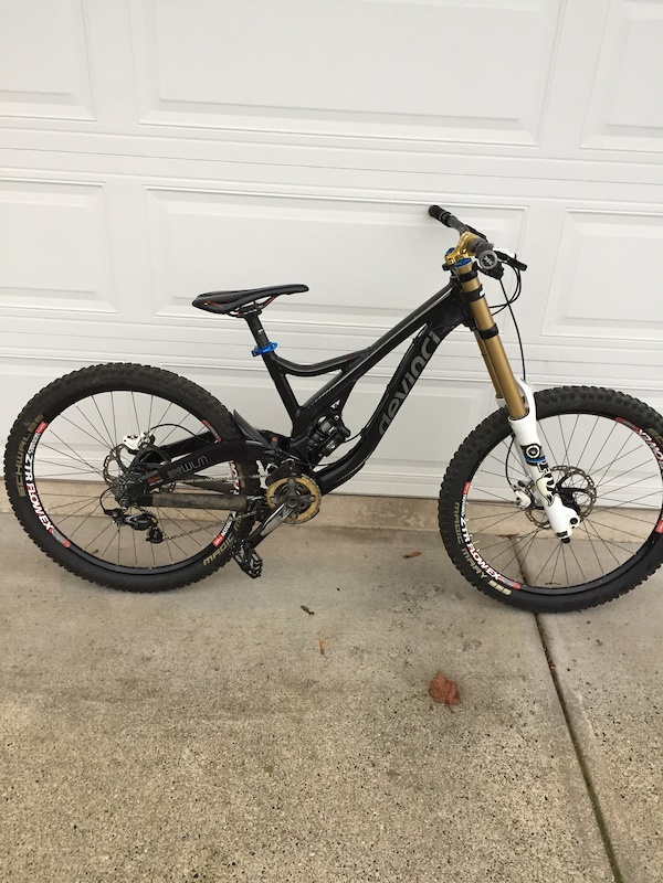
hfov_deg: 48.2
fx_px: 741
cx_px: 332
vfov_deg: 61.7
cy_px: 442
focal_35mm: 29
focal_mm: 4.15
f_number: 2.2
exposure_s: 1/30
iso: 80
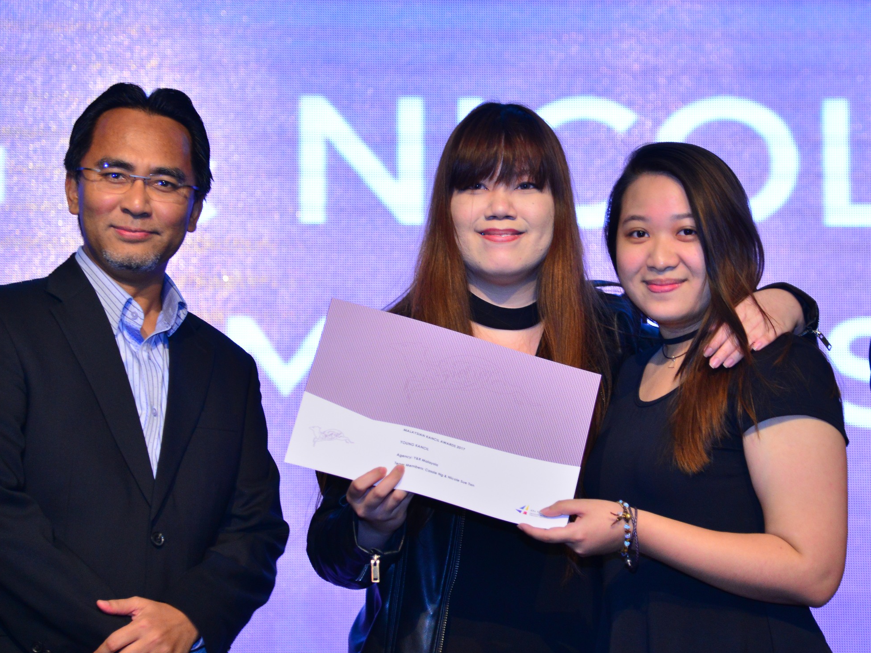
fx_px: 3573
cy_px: 332
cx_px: 529
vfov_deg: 10.4
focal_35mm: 142
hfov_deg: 13.9
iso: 1250
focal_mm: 105
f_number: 4
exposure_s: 1/100
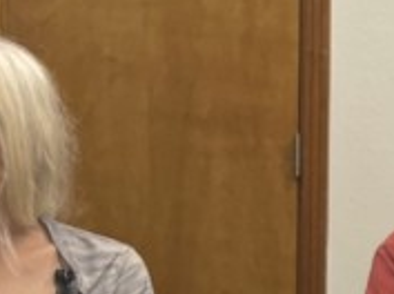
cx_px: 933
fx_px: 1840
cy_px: 464
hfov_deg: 10.6
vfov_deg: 8.9
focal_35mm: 162
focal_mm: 5.1
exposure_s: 1/120
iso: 80
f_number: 1.6
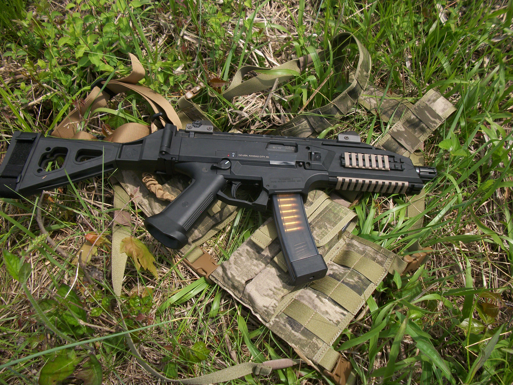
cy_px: 192
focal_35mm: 32
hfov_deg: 56.8
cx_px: 256
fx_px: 474
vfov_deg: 44.2
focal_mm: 5.7
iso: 80
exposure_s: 1/160
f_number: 8.8
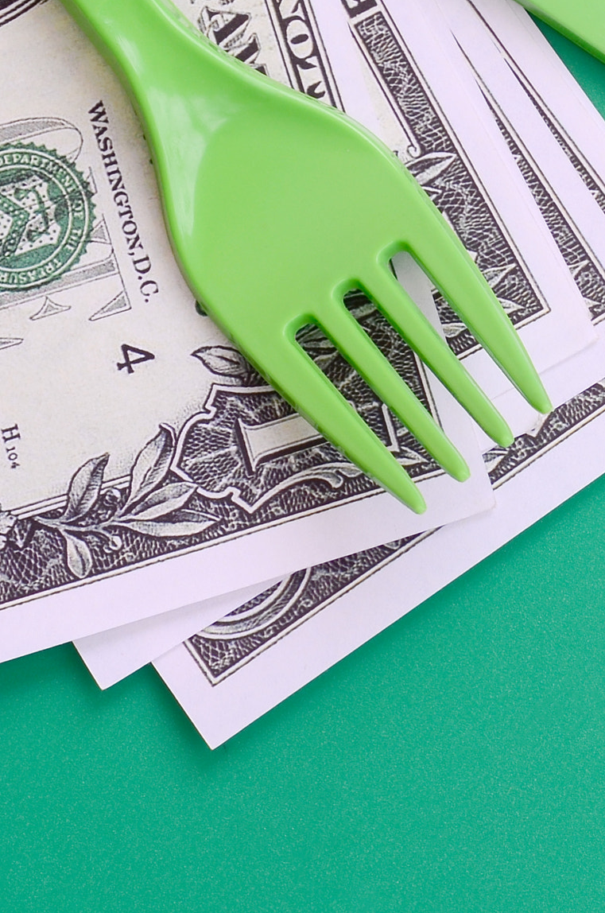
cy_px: 390
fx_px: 2708
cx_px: 527
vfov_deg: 19.1
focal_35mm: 107
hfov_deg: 12.7
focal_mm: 40
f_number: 10
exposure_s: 1/15
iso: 100
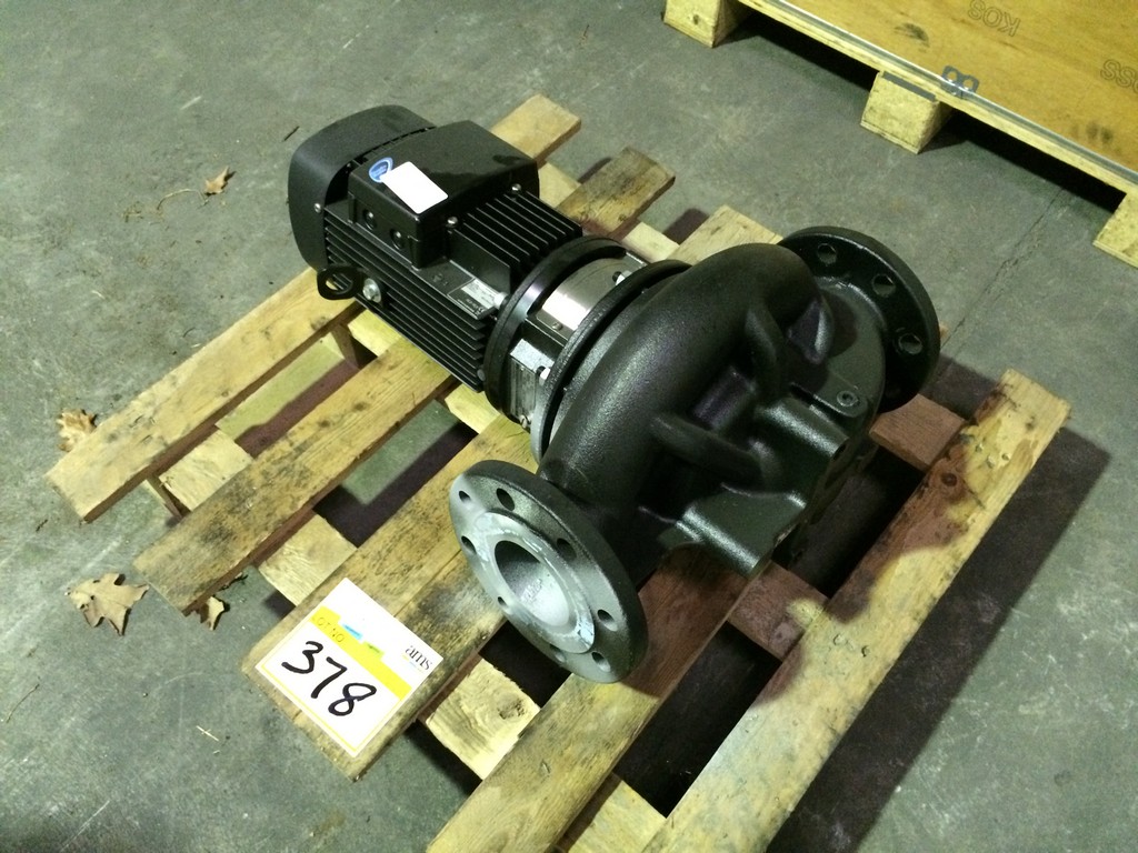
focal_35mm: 29
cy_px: 426
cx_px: 569
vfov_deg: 48.2
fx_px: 953
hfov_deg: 61.7
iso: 500
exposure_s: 1/17
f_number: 2.2
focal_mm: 4.15
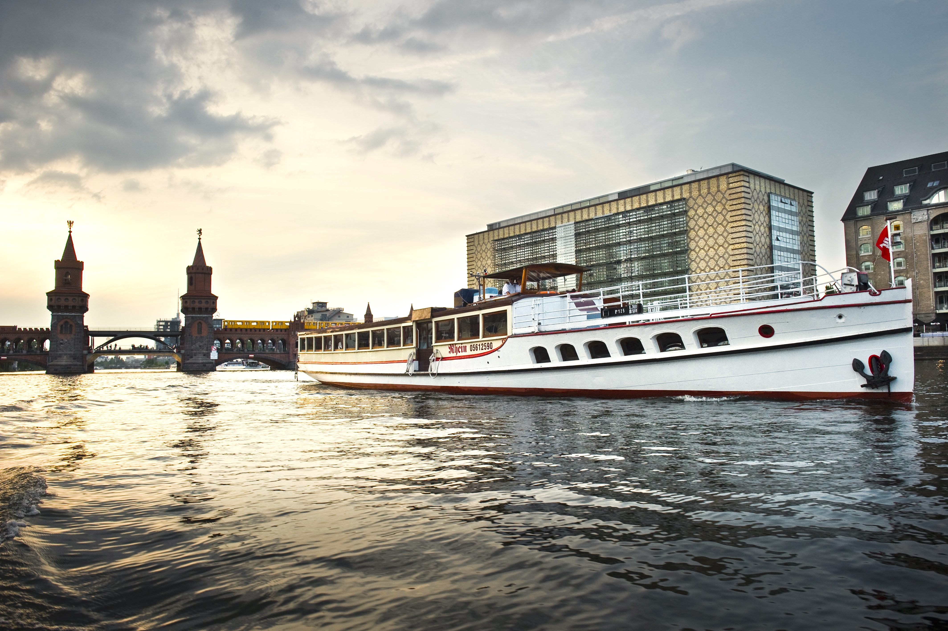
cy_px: 316
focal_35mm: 27
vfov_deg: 47.9
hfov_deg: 67.4
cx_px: 474
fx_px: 711
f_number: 8
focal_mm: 27
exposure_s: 1/250
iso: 800
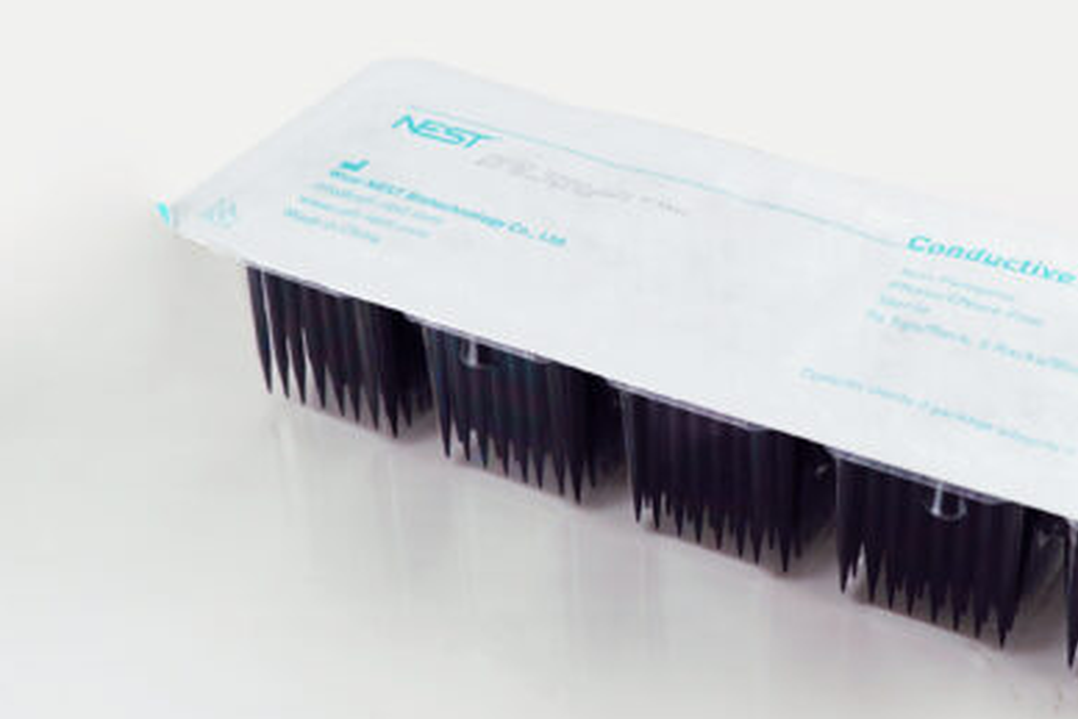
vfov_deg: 20.9
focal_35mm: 65
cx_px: 781
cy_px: 285
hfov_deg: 30.5
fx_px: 1947
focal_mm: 28
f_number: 4.5
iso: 50
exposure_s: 1/20
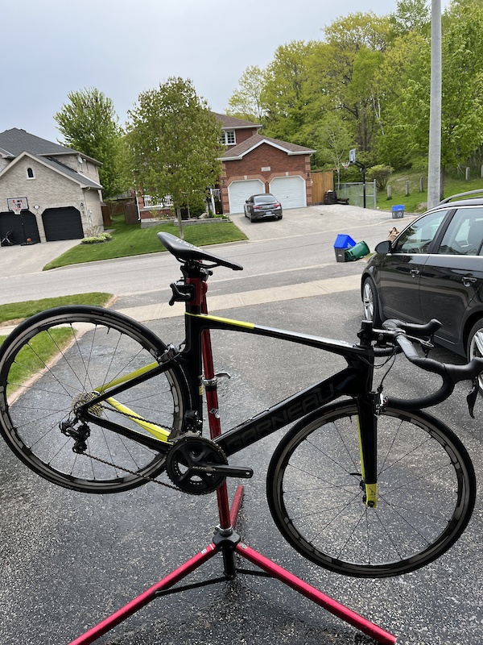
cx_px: 242
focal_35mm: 26
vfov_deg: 67.3
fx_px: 484
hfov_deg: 53.1
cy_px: 322
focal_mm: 5.1
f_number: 1.6
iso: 50
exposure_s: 1/1536
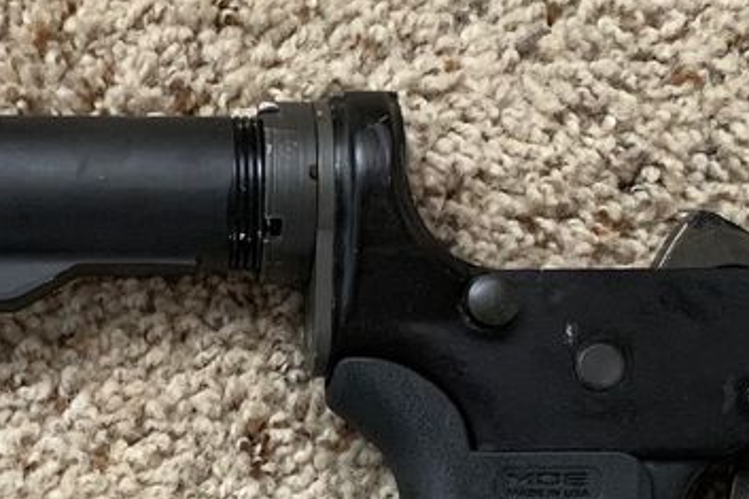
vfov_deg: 14.7
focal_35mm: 92
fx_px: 1913
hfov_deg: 21.9
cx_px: 144
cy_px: 469
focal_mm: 4.25
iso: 400
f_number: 1.8
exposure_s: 1/60
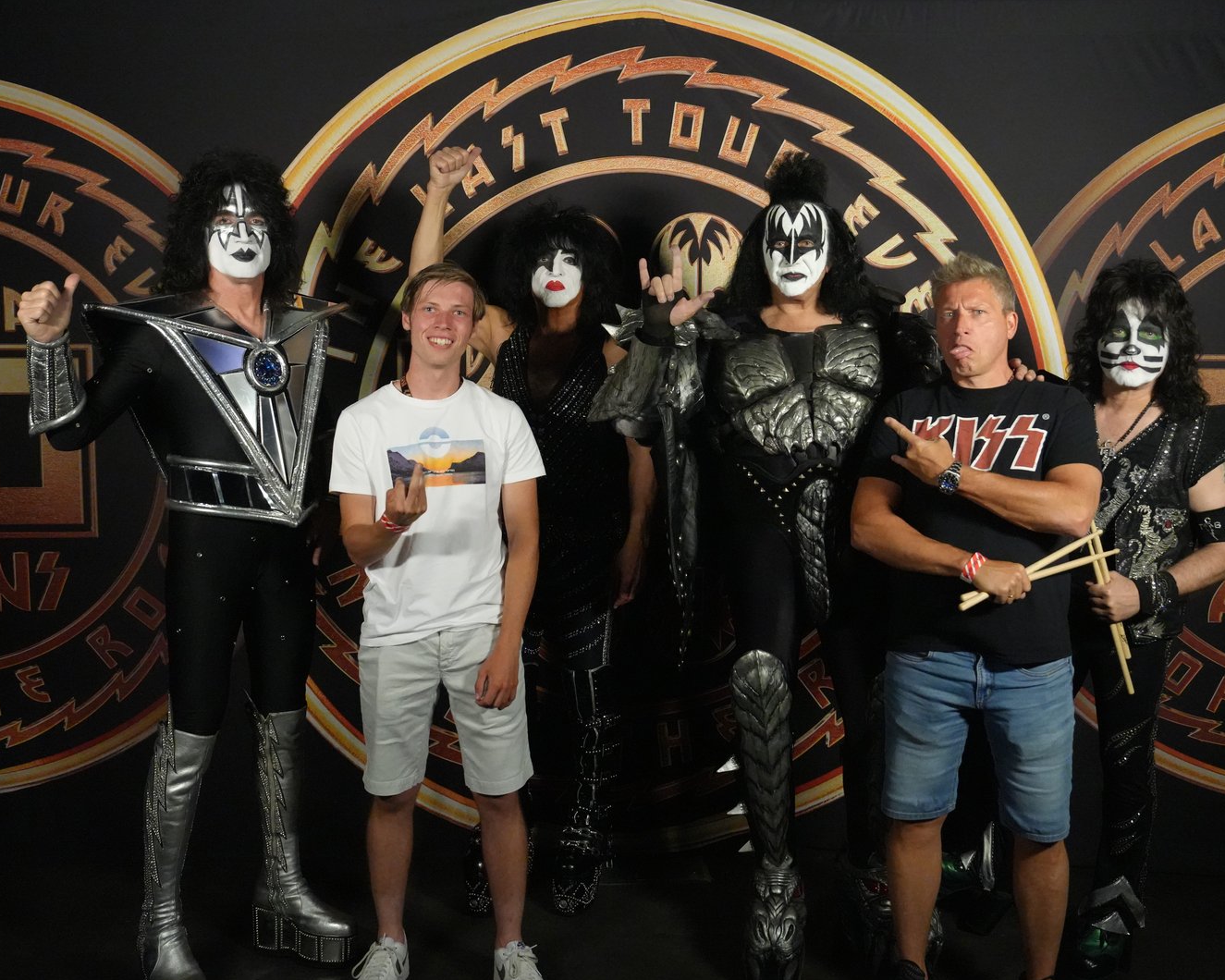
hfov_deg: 52.8
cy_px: 492
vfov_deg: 43.4
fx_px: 1233
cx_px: 636
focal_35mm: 34
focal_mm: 30
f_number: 4
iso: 12800
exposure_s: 1/160
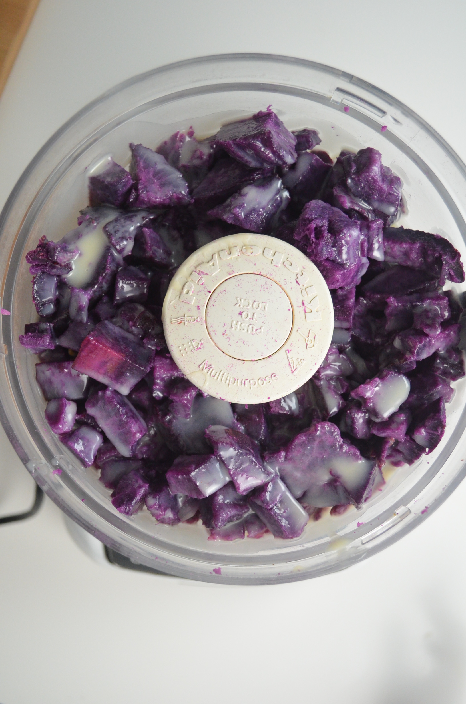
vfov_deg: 49.6
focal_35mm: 39
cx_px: 233
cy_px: 352
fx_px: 761
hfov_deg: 34.1
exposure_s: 1/30
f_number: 4.2
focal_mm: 26
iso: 1600
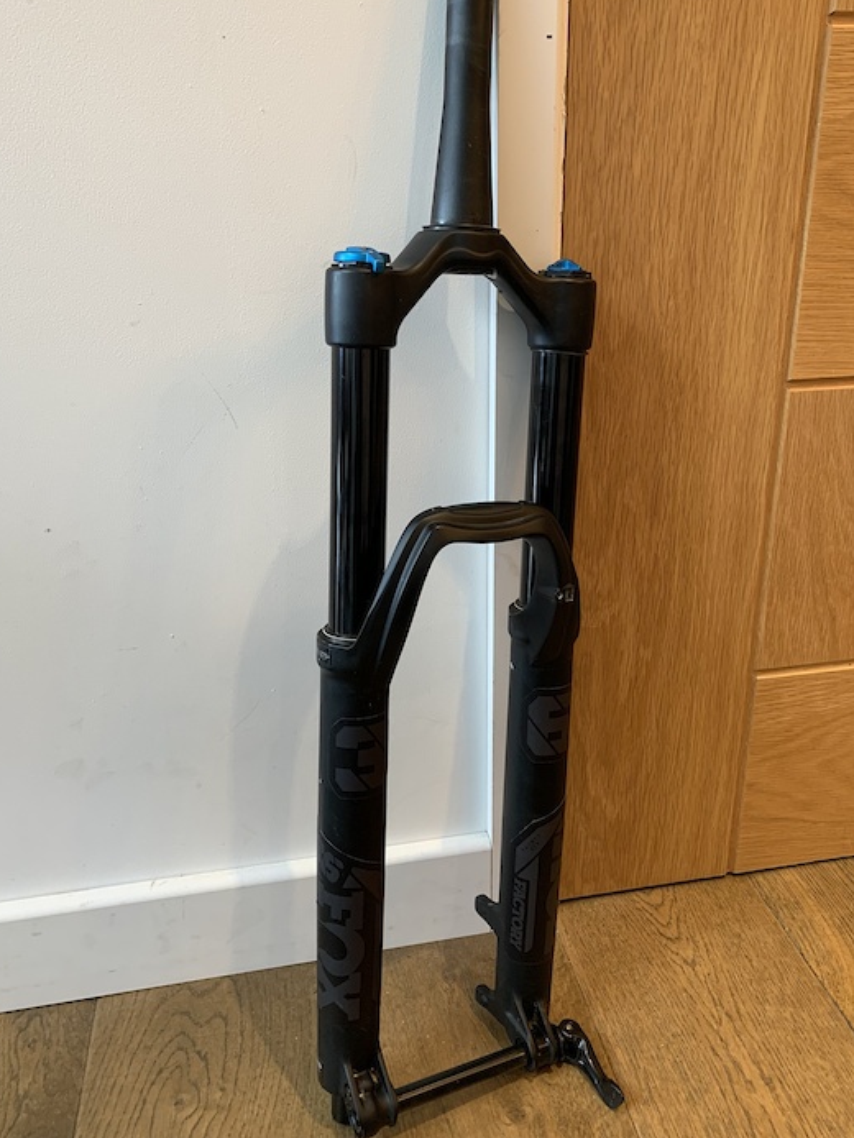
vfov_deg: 59.8
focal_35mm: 30
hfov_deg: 46.8
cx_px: 442
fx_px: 987
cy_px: 514
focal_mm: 4.25
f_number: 1.8
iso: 80
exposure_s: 1/50
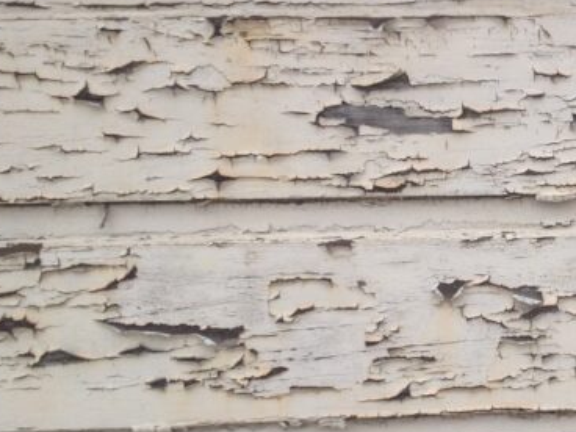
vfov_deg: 19.3
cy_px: 294
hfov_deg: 24.3
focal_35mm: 76
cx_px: 603
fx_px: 1265
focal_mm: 4.28
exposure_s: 1/717
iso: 50
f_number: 2.4
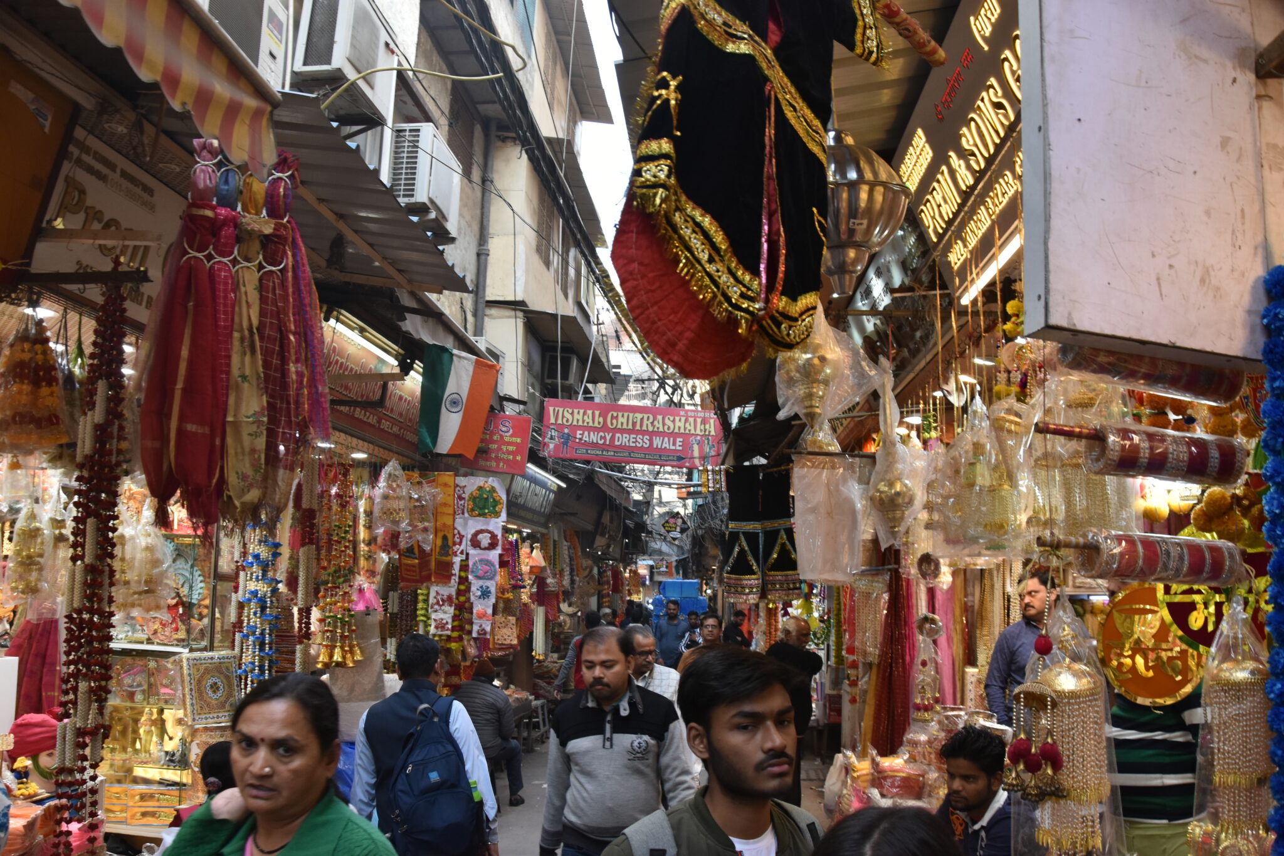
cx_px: 642
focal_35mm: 52
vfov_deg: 25.7
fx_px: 1872
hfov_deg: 37.9
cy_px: 428
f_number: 6.3
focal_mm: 35
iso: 400
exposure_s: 1/160
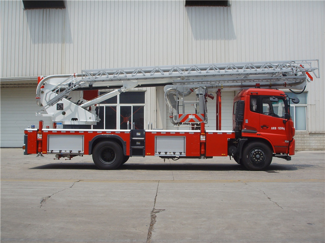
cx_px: 162
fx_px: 366
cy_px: 122
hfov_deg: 47.9
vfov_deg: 36.8
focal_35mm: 39
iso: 50
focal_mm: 6.6
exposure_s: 1/350
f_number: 6.3
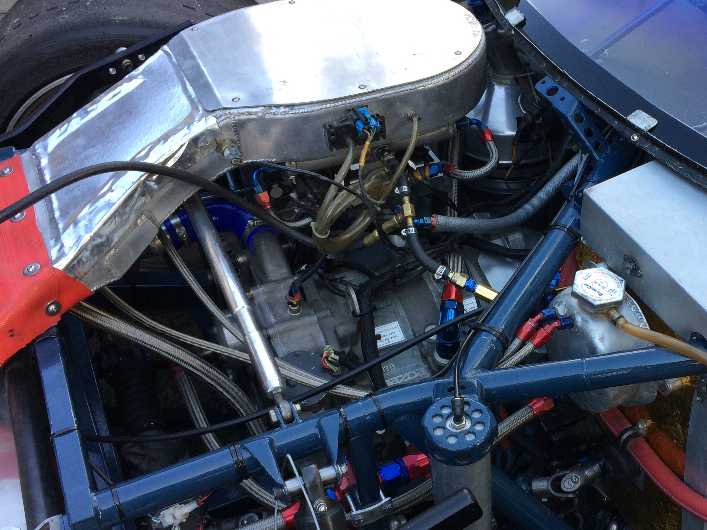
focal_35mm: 44
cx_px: 510
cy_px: 314
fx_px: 899
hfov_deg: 41.9
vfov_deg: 32.8
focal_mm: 4.15
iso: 50
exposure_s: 1/120
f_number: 2.2
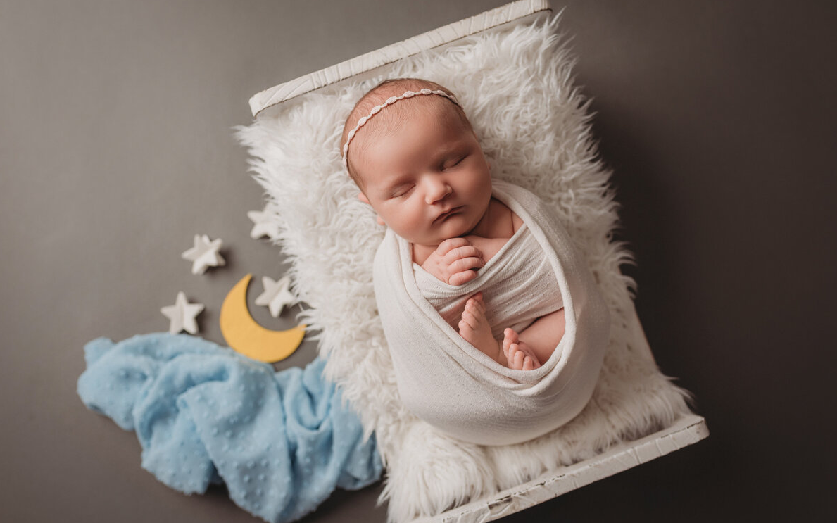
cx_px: 419
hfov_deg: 54.0
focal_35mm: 36
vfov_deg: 35.3
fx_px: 821
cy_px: 261
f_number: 2.8
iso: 160
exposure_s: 1/200
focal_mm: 35
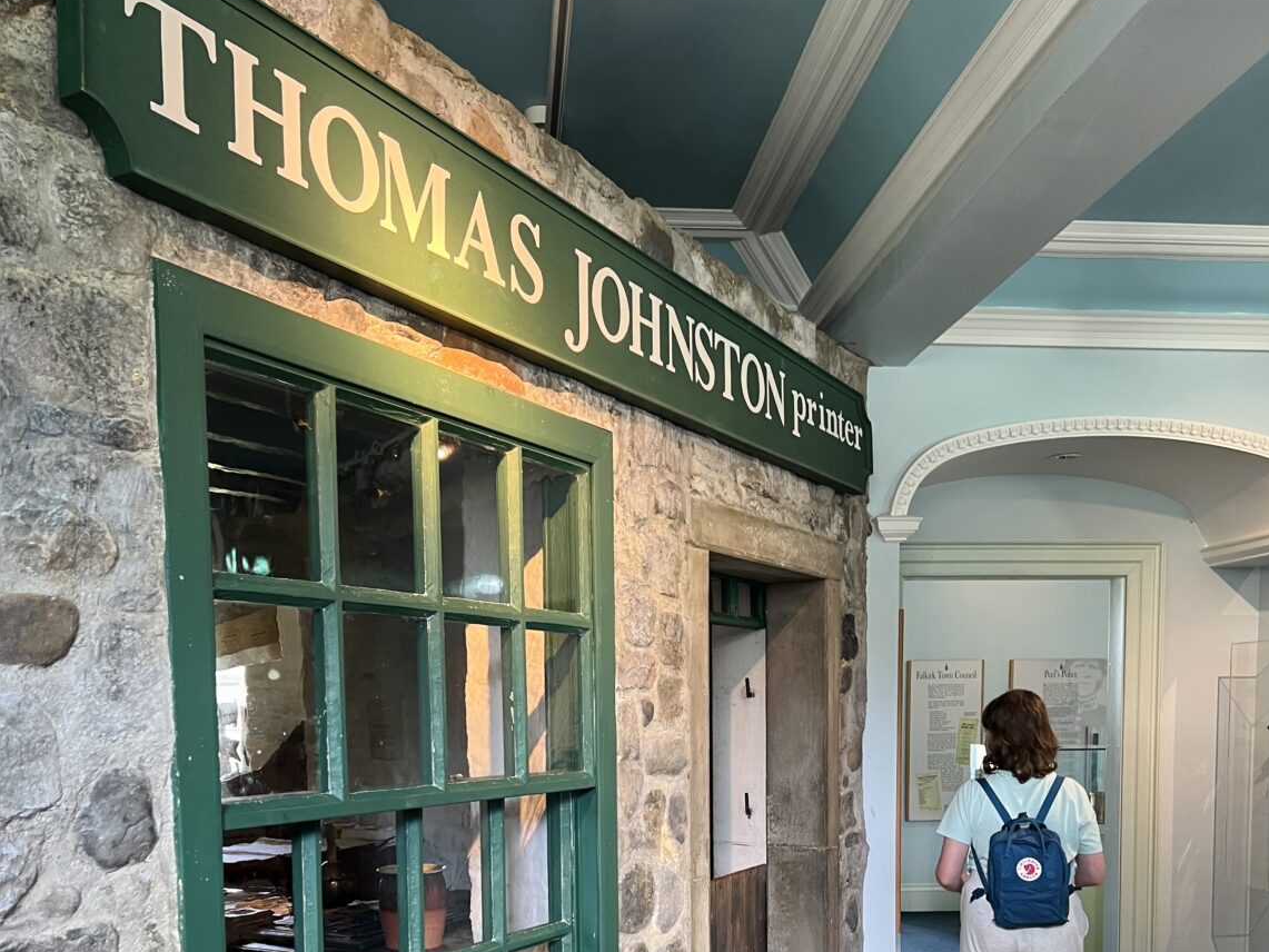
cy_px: 802
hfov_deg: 52.6
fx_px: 1283
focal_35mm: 35
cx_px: 640
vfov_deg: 38.7
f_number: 1.5
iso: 160
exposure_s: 1/60
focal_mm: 5.7
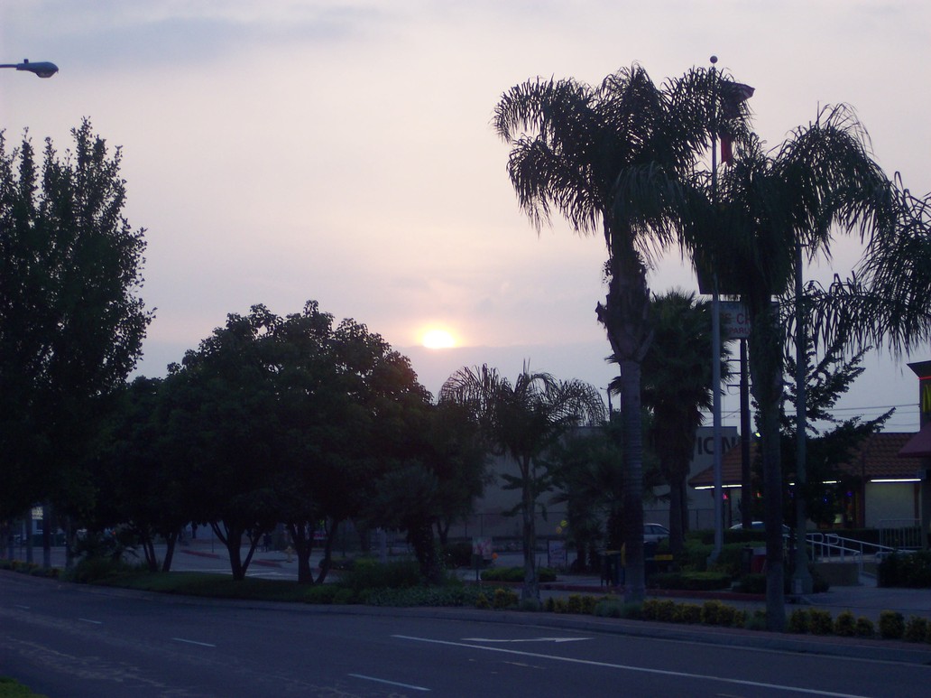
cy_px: 349
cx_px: 466
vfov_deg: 13.0
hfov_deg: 17.3
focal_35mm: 114
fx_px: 3065
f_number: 4.8
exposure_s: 1/125
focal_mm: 24
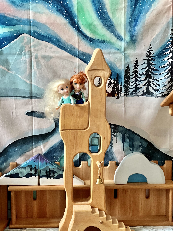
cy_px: 116
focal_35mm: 77
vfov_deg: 25.3
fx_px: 513
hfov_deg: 19.1
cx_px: 86
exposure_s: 1/30
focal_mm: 9
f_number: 2.8
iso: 320
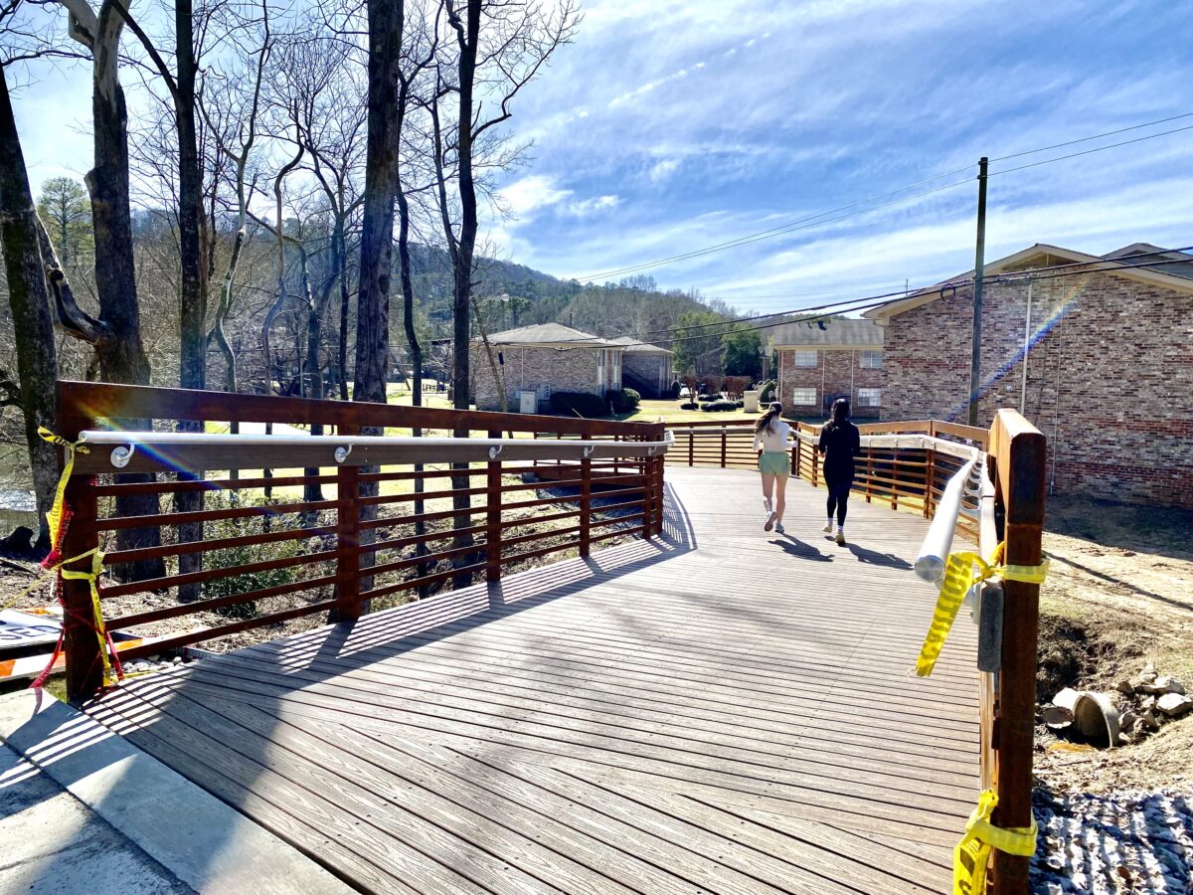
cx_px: 596
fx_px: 896
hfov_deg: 67.3
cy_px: 448
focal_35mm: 26
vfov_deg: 53.1
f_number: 1.8
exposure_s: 1/4115
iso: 32
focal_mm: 4.25
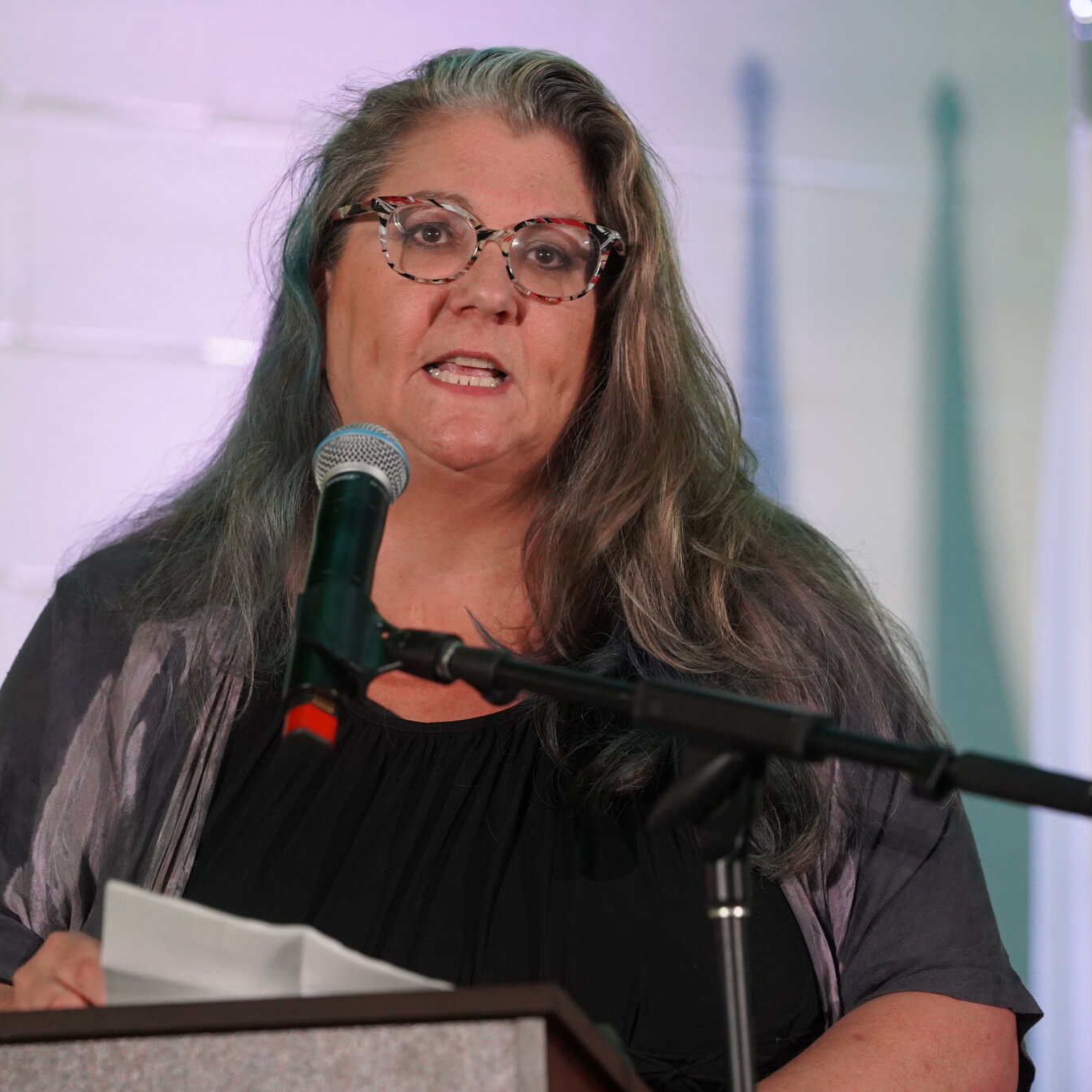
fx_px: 8137
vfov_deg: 7.7
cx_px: 287
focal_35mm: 228
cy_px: 548
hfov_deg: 7.7
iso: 4000
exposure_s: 1/200
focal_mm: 178
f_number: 4
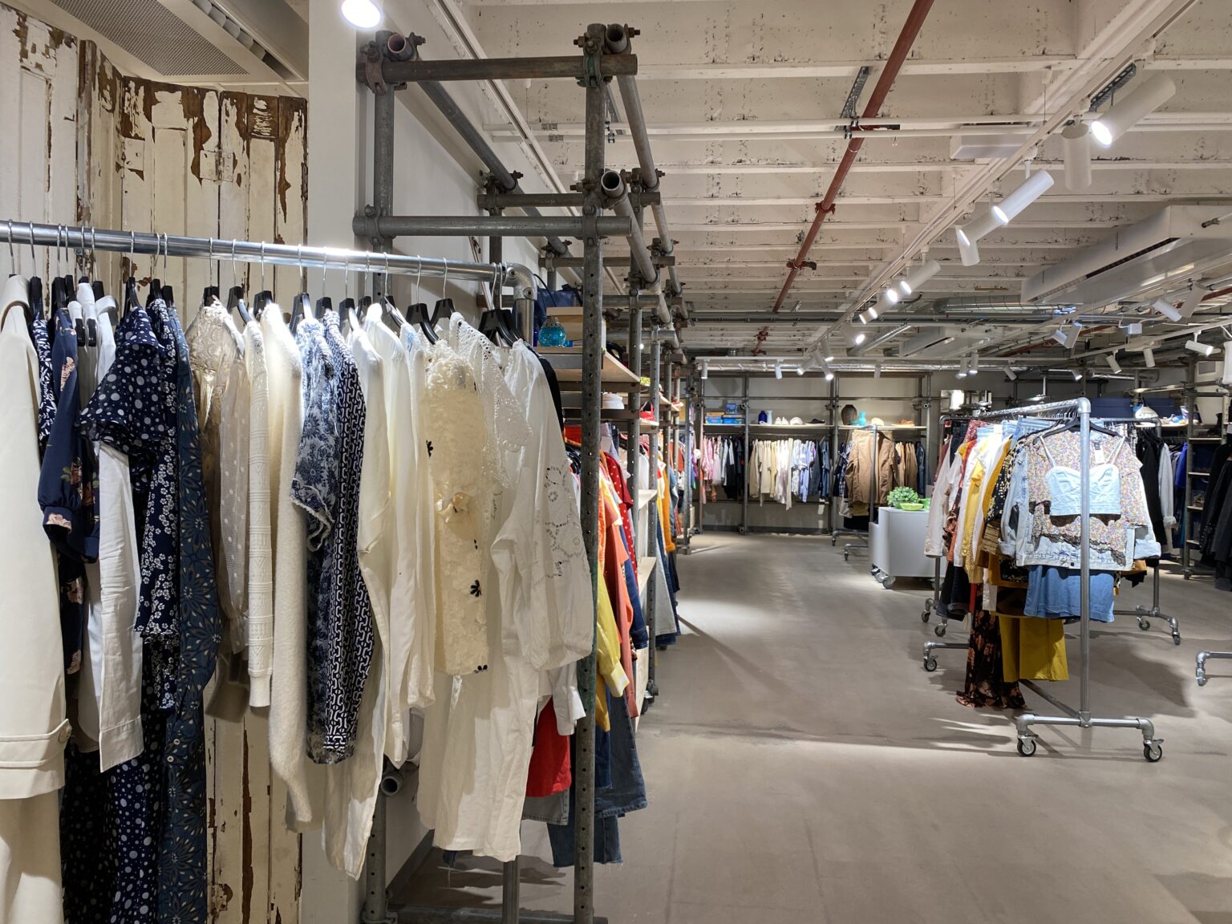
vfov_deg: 53.1
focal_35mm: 26
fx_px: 925
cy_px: 462
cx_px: 616
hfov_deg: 67.3
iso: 125
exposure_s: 1/100
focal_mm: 4.25
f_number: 1.8
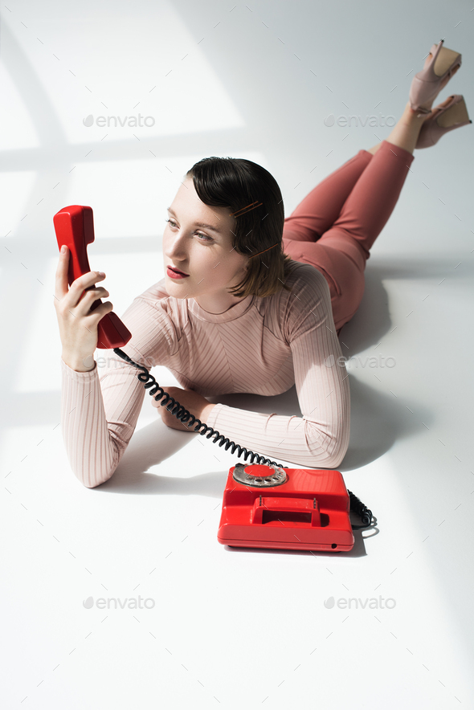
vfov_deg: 39.6
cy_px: 355
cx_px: 237
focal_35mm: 50
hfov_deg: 27.0
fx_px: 987
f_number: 5
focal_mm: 50
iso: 100
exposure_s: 1/400
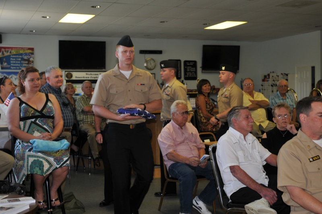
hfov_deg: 37.9
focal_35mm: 52
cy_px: 107
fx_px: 469
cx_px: 161
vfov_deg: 25.7
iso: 200
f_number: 3.5
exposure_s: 1/60
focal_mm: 35
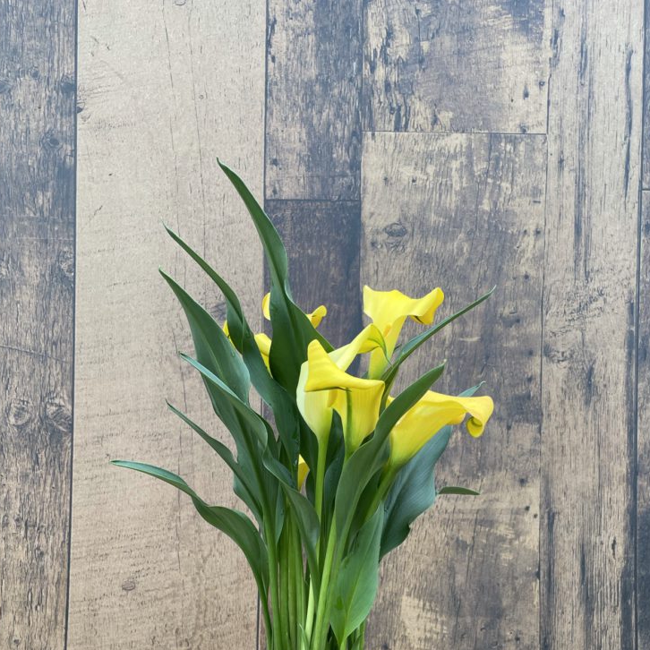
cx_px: 318
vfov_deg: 42.2
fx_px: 807
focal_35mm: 38
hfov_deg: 43.9
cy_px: 508
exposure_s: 1/125
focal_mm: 4.2
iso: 32
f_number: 1.6
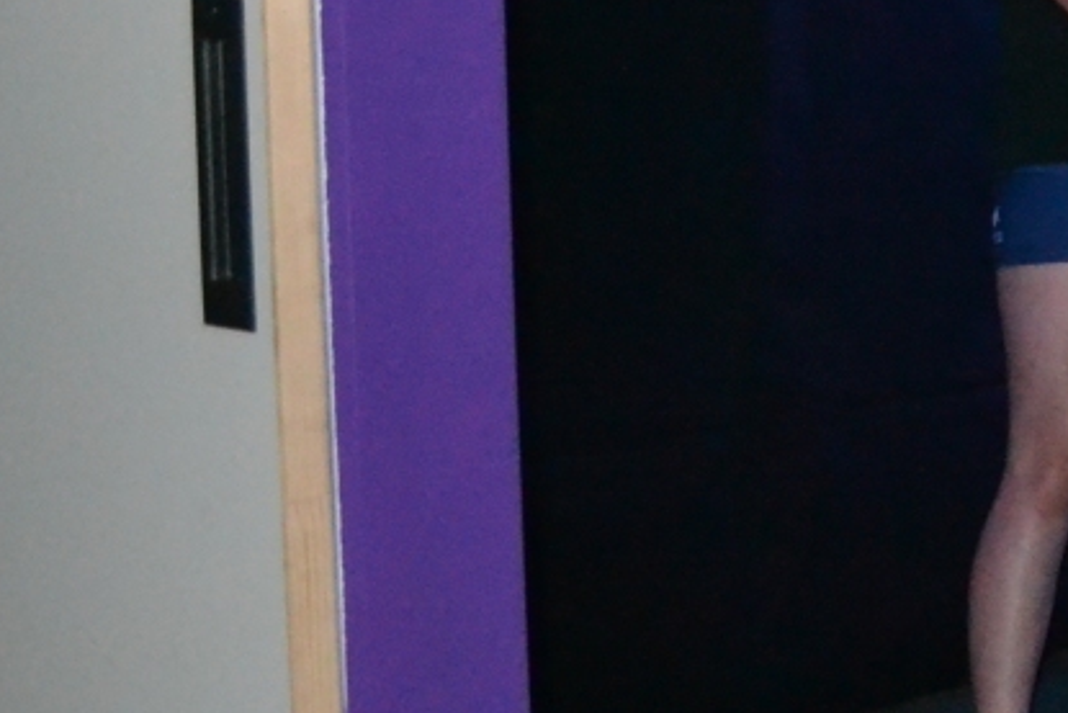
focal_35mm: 117
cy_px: -239
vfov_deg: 11.4
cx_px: 2115
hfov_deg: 14.6
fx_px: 3472
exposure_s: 1/60
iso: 3200
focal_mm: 18
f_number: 3.5
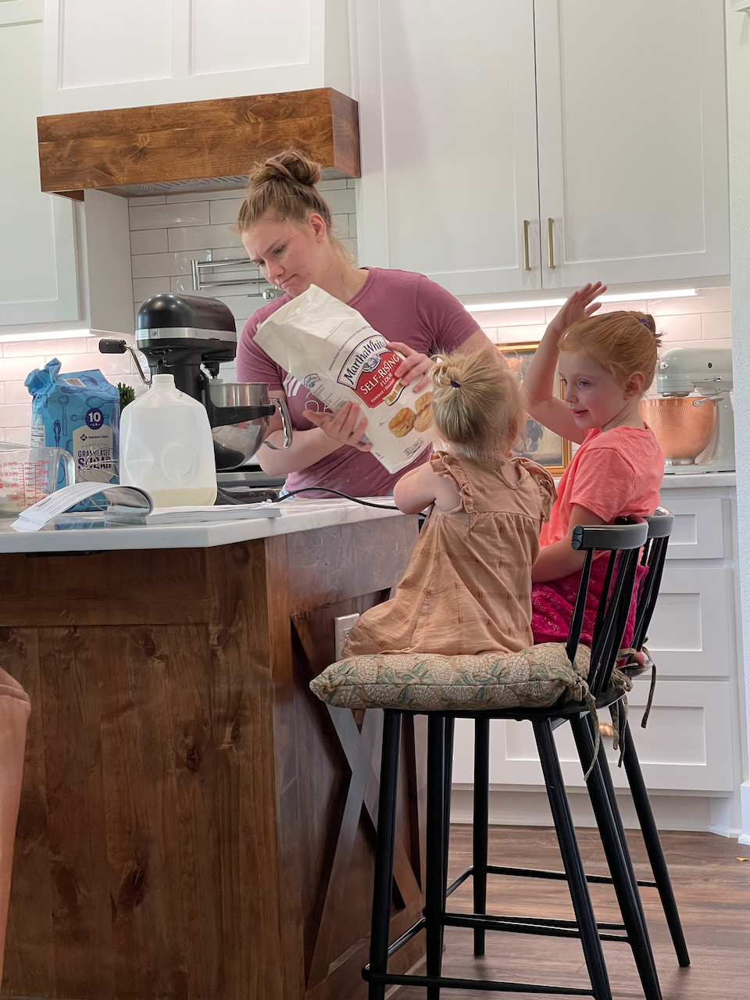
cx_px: 375
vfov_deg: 30.3
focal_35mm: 64
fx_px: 1849
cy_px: 500
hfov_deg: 22.9
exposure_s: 1/60
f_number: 2.2
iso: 100
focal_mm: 7.5
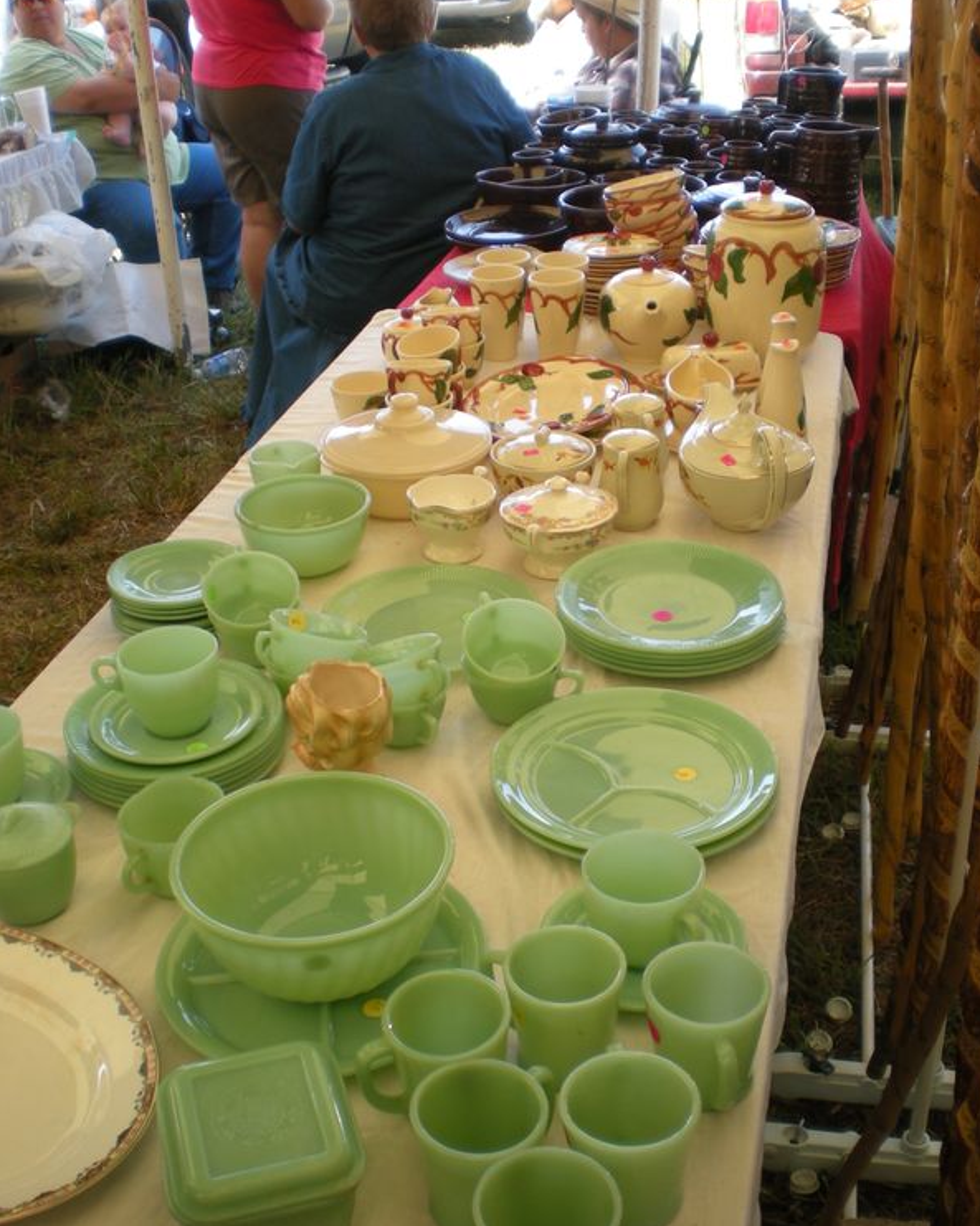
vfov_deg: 45.8
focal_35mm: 40
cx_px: 492
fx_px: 1451
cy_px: 651
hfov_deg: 37.3
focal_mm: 6.3
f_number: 3.1
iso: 64
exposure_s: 1/63.5
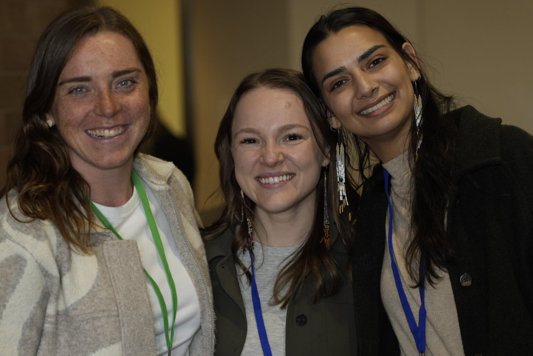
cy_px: 178
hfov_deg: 15.2
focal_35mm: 135
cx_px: 266
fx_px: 2000
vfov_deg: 10.2
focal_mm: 135
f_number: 5
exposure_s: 1/100
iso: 1600
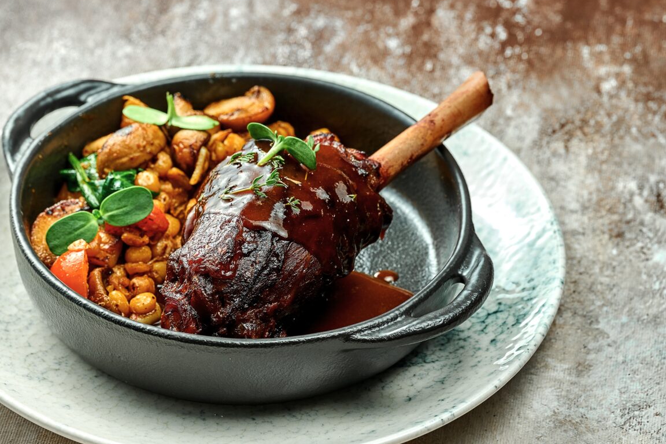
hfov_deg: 14.6
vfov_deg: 9.8
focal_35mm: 140
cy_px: 260
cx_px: 250
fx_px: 2590
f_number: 7.1
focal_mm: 105
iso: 160
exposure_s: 1/100
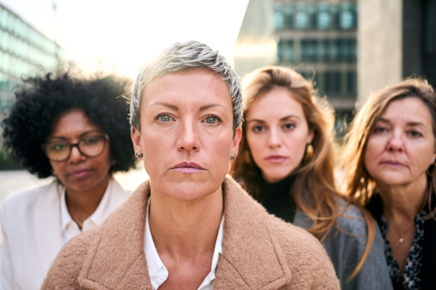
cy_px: 145
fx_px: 424
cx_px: 218
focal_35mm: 35
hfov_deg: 54.4
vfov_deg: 37.8
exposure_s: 1/640
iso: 250
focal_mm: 35
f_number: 2.8
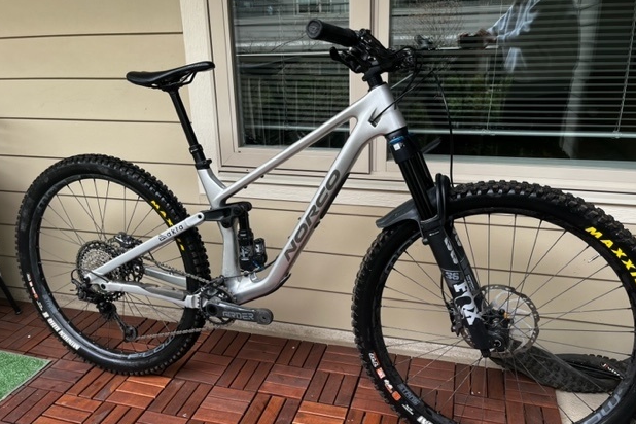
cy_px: 210
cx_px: 325
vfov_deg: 46.4
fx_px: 495
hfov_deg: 65.5
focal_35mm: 28
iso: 40
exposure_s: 1/164
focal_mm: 5.1
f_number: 1.6
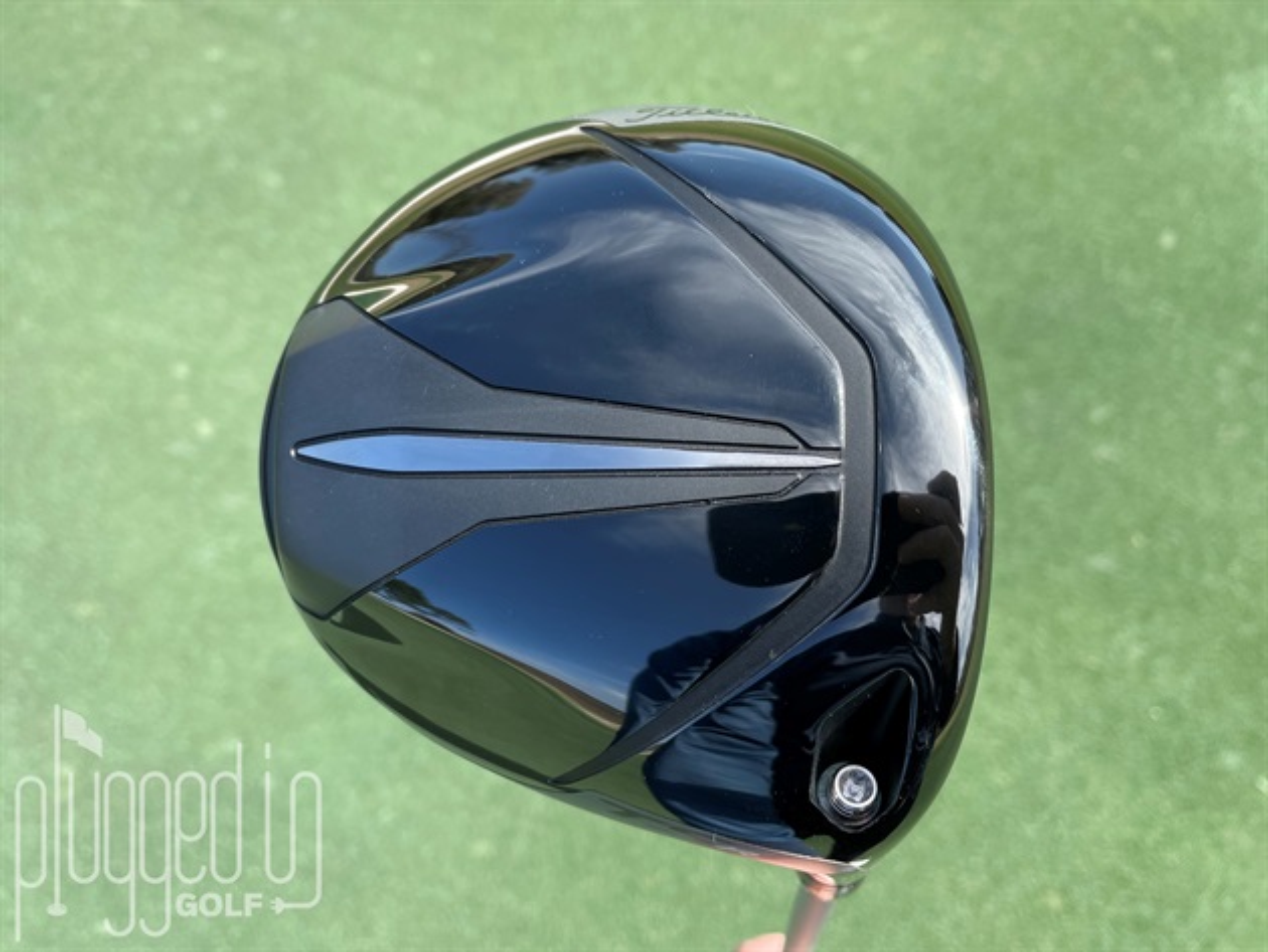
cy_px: 476
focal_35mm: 26
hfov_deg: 67.3
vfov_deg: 53.1
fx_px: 953
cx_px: 634
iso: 32
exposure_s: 1/1092
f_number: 1.6
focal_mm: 4.2
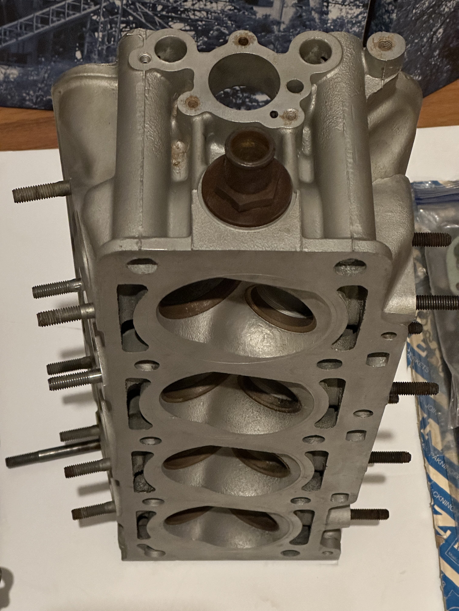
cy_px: 306
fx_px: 1361
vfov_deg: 25.3
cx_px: 230
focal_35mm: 77
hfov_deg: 19.1
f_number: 2.8
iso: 800
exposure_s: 1/41
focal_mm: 9
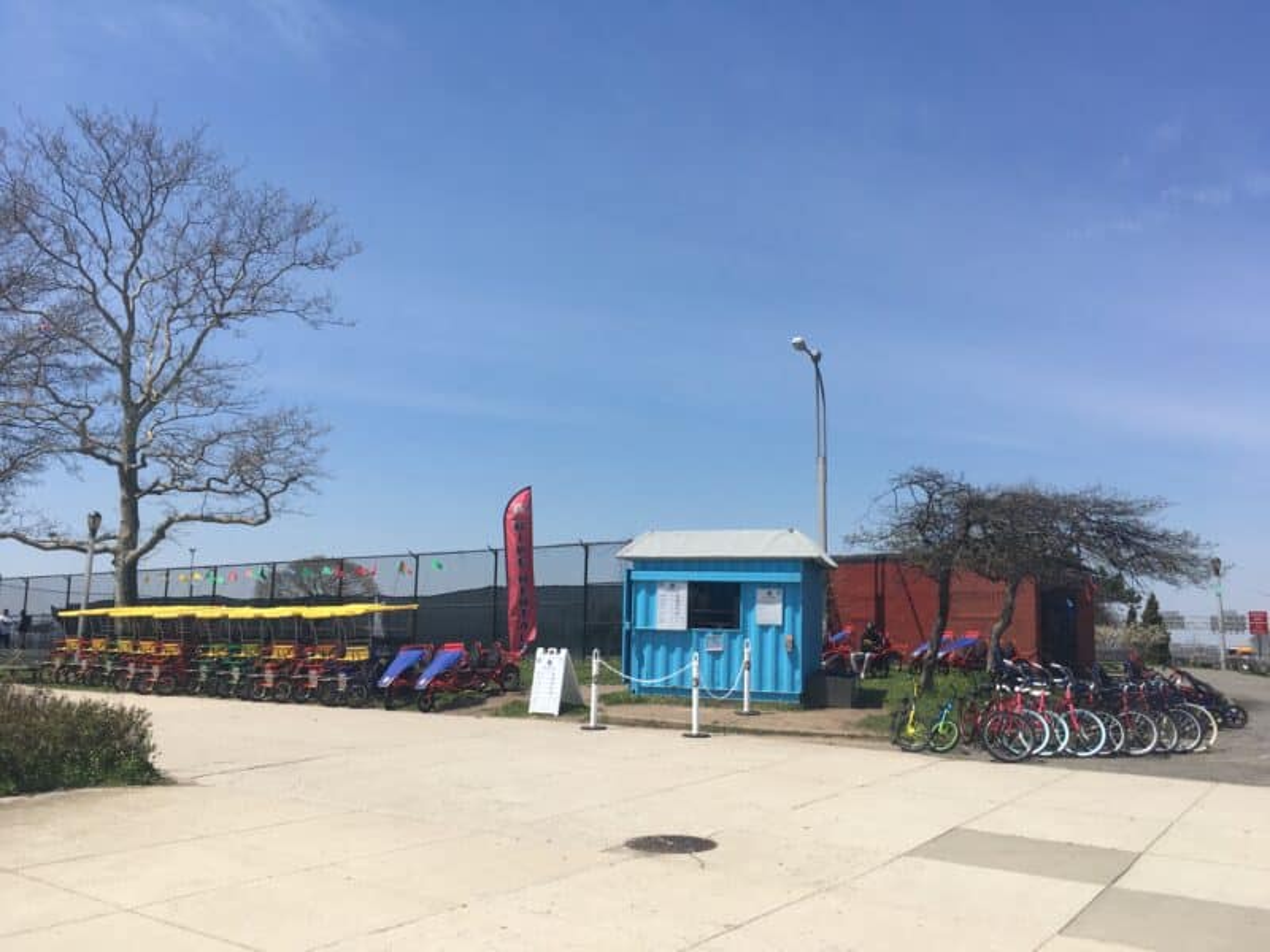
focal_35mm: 29
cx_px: 635
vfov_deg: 48.2
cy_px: 476
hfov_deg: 61.7
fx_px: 1064
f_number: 2.2
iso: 25
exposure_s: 1/2331
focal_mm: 4.15
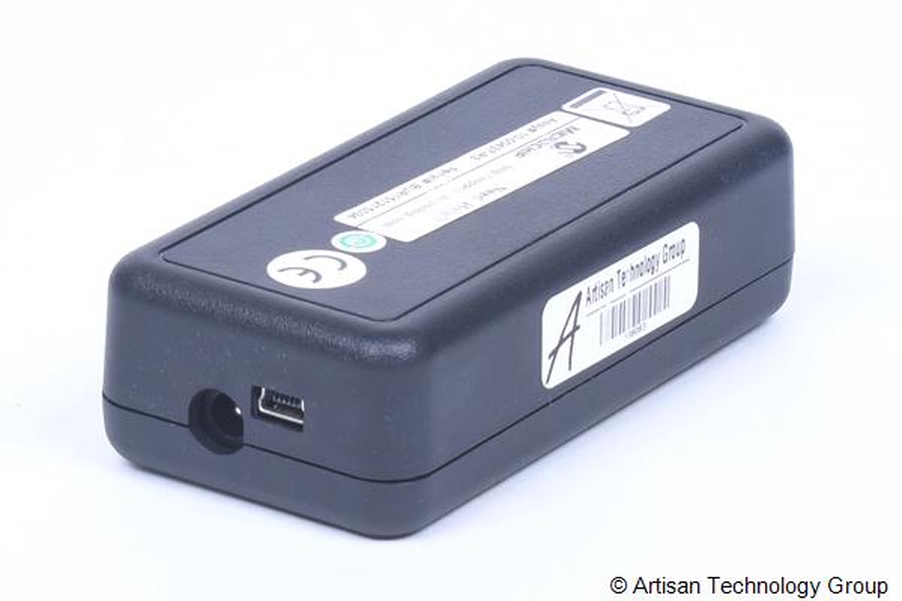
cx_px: 451
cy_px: 300
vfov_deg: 16.7
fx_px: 2054
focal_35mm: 82
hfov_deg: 24.8
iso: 200
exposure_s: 1/200
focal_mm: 55
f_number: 14
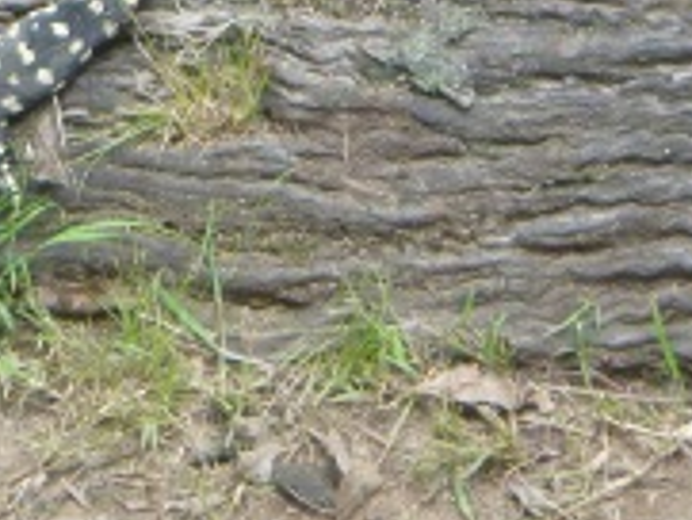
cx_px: 421
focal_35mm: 445
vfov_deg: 3.3
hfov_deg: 4.5
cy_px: 17
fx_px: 8902
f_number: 5.9
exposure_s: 1/50
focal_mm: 22.8
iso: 400
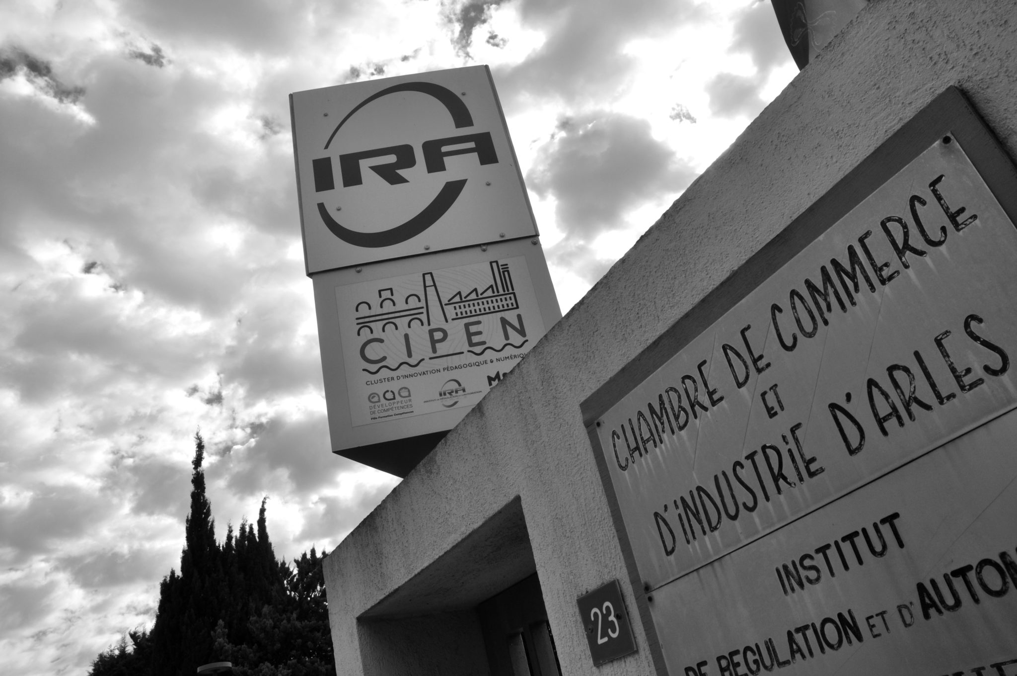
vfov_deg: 47.8
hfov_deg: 67.4
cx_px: 508
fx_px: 762
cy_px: 338
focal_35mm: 27
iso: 400
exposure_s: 1/640
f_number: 13
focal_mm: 18
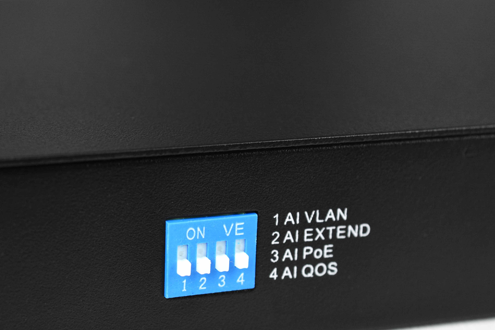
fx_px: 1361
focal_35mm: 99
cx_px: 173
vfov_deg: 13.8
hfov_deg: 20.6
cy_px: 201
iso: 360
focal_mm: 40
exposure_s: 1/125
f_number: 5.6
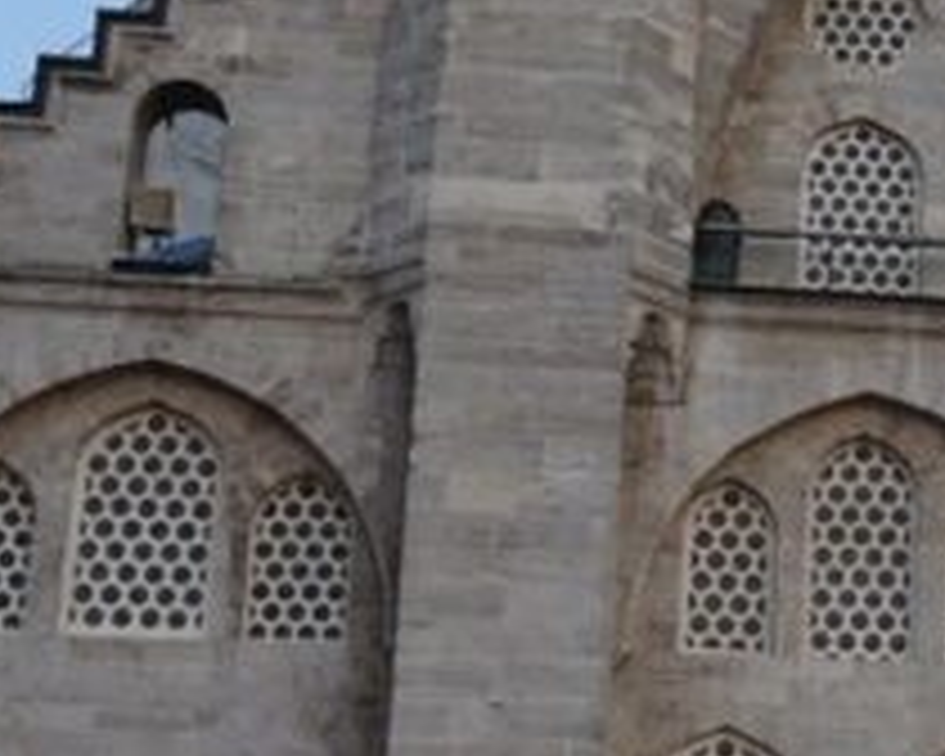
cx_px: 1192
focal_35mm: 110
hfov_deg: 16.6
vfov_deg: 14.0
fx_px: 3077
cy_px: 403
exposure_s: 1/60
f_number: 6.3
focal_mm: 24
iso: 400
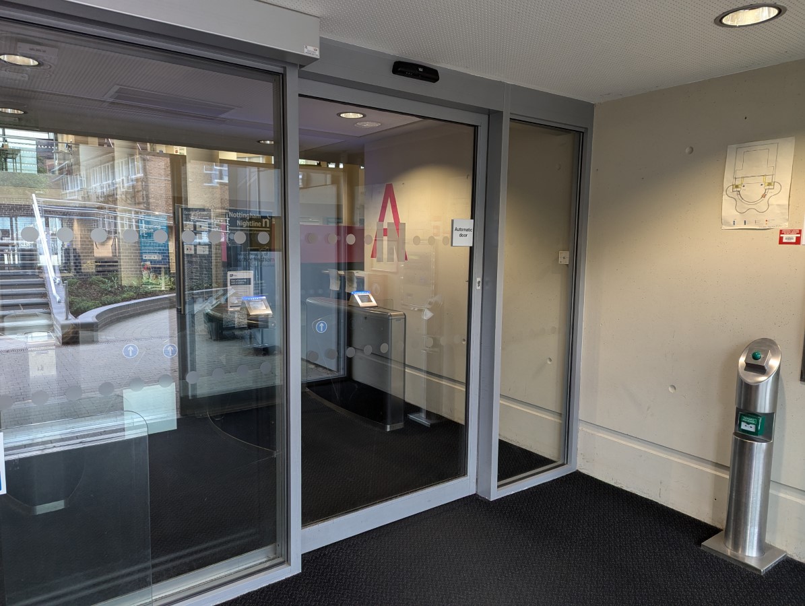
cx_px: 402
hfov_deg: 71.5
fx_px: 559
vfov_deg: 56.9
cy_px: 303
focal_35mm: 24
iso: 112
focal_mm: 6.81
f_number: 1.85
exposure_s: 1/25
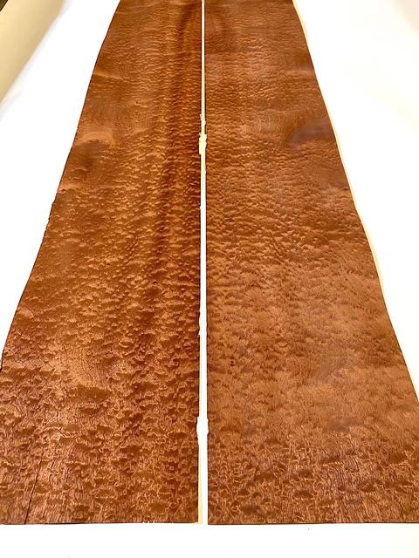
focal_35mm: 26
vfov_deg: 67.3
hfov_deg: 53.1
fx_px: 420
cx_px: 210
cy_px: 279
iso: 160
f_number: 1.8
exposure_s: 1/60
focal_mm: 4.25
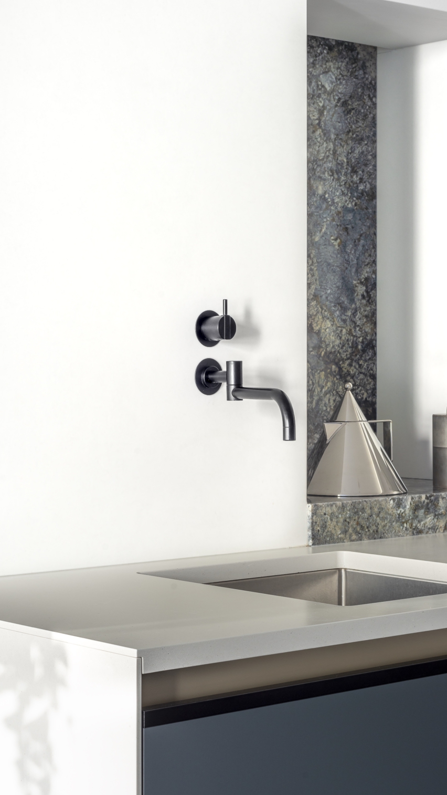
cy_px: 397
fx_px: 1601
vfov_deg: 27.9
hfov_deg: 15.9
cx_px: 172
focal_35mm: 76
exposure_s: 1
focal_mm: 50
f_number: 11
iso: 100
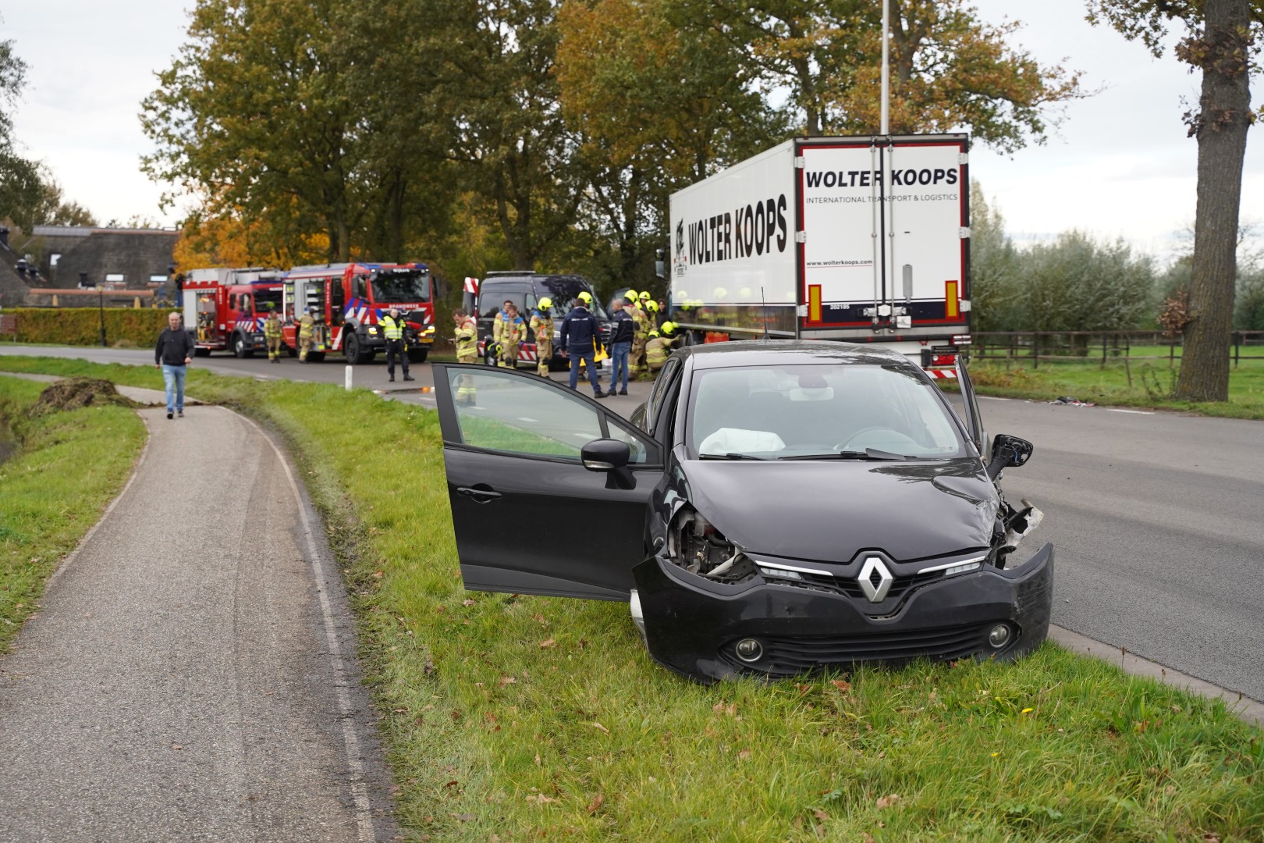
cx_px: 632
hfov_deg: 40.3
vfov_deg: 27.5
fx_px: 1720
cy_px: 422
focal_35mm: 49
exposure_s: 1/2000
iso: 1600
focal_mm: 49
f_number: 4
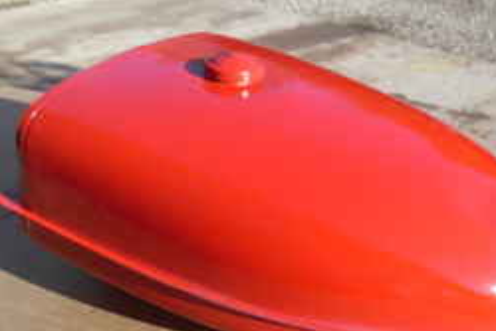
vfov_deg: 25.5
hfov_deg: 37.5
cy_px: 190
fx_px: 731
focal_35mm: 53
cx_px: 276
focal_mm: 6.3
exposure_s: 1/45
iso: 80
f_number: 8.9
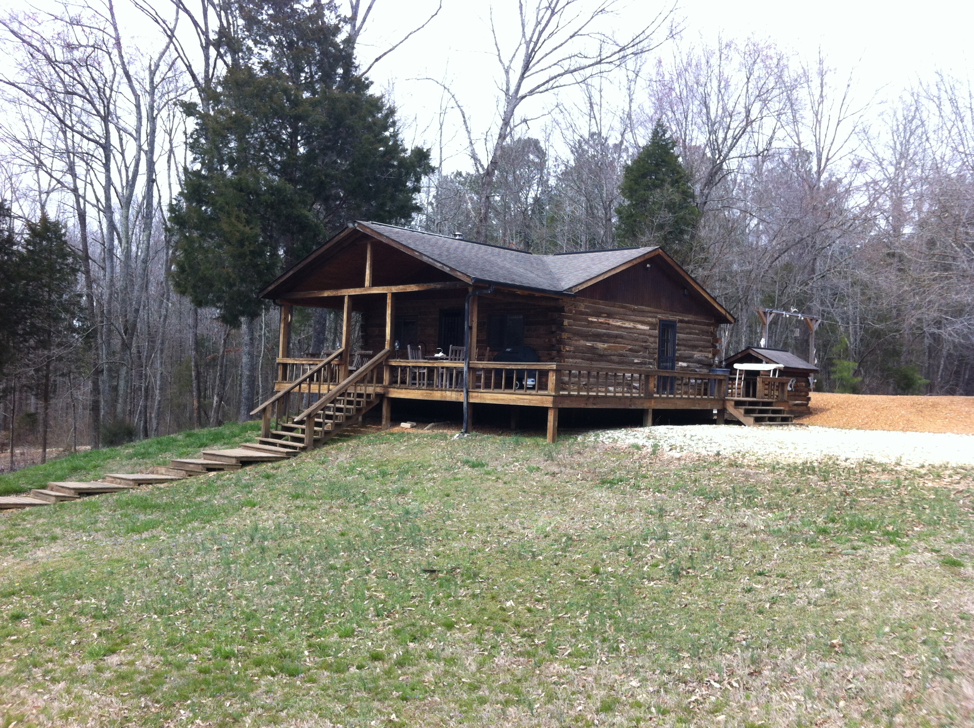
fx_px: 983
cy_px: 364
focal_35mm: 35
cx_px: 487
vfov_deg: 40.6
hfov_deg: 52.7
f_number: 2.8
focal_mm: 3.85
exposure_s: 1/588
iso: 80
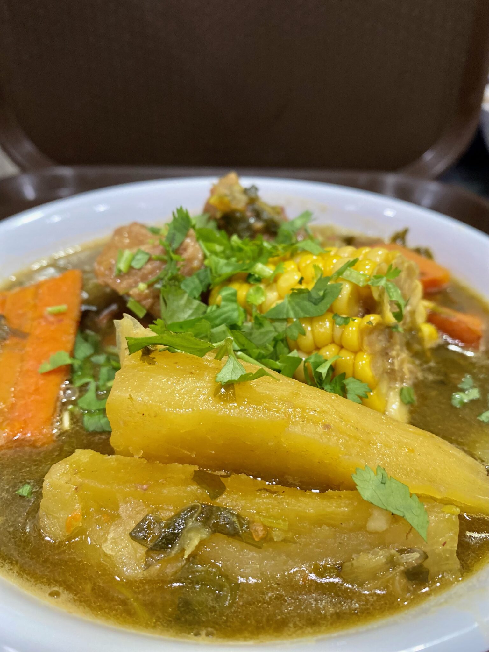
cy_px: 326
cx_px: 244
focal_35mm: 26
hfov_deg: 53.1
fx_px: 490
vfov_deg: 67.3
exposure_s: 1/60
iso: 320
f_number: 1.8
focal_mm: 4.25
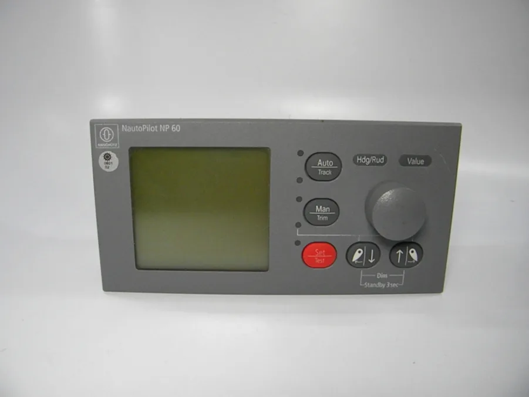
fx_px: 428
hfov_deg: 63.4
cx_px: 264
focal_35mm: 28
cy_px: 198
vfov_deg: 49.8
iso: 720
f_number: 7
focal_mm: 5
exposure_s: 1/280
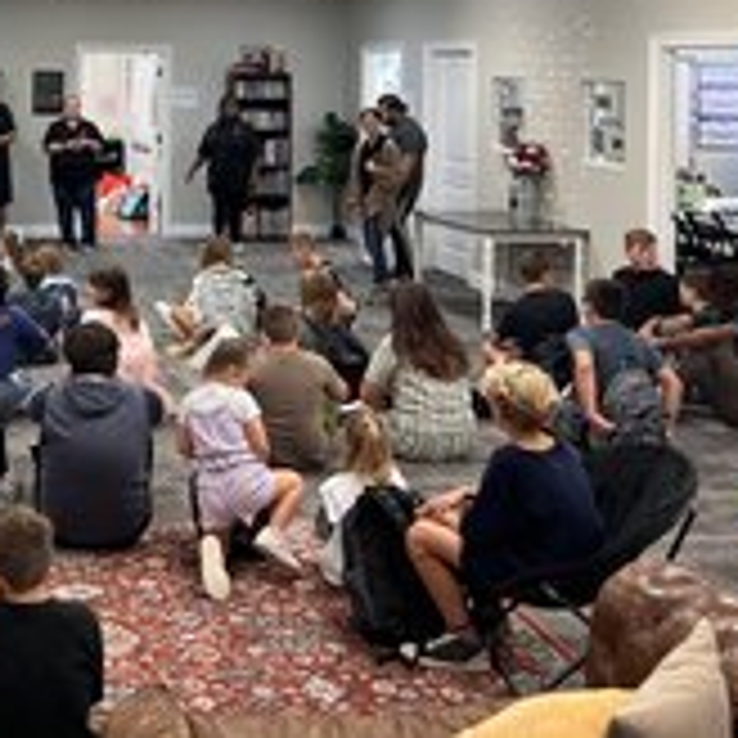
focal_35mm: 56
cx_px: 50
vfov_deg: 29.3
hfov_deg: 29.1
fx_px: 1351
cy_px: 68
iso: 80
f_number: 1.5
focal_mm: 5.7
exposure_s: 1/60
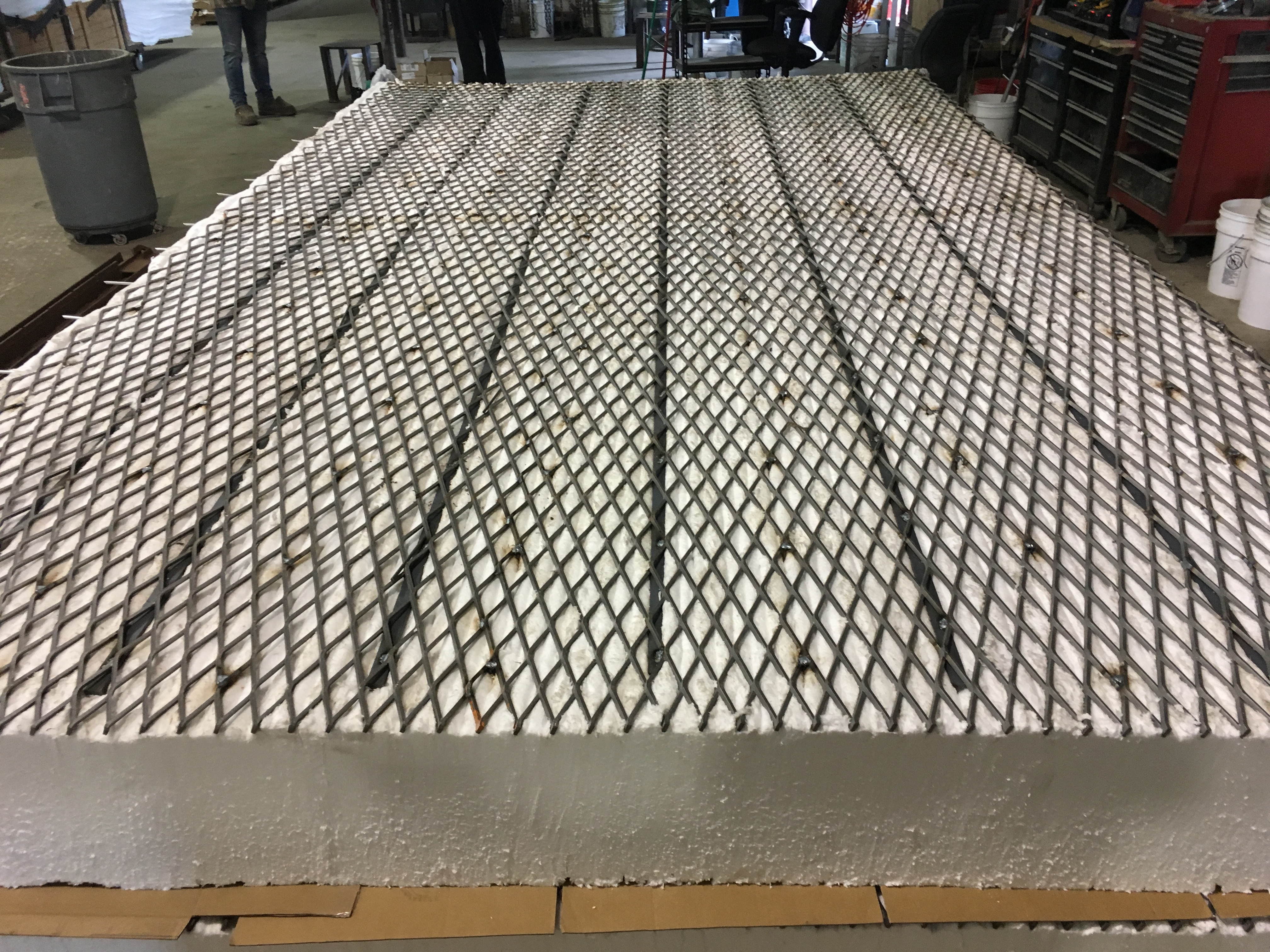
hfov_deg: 61.7
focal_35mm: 29
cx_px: 635
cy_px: 476
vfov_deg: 48.2
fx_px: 1064
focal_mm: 4.15
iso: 100
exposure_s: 1/30
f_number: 2.2
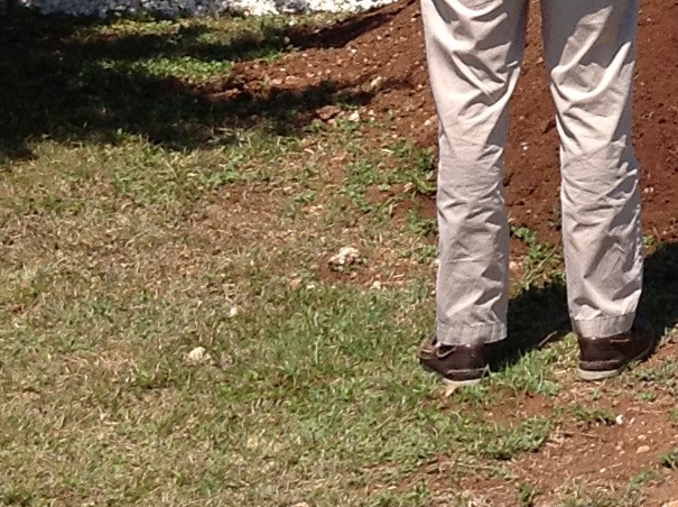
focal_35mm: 150
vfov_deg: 9.6
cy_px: -243
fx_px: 2934
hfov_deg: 12.6
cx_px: 967
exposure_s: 1/1890
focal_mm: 4.28
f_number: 2.4
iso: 80
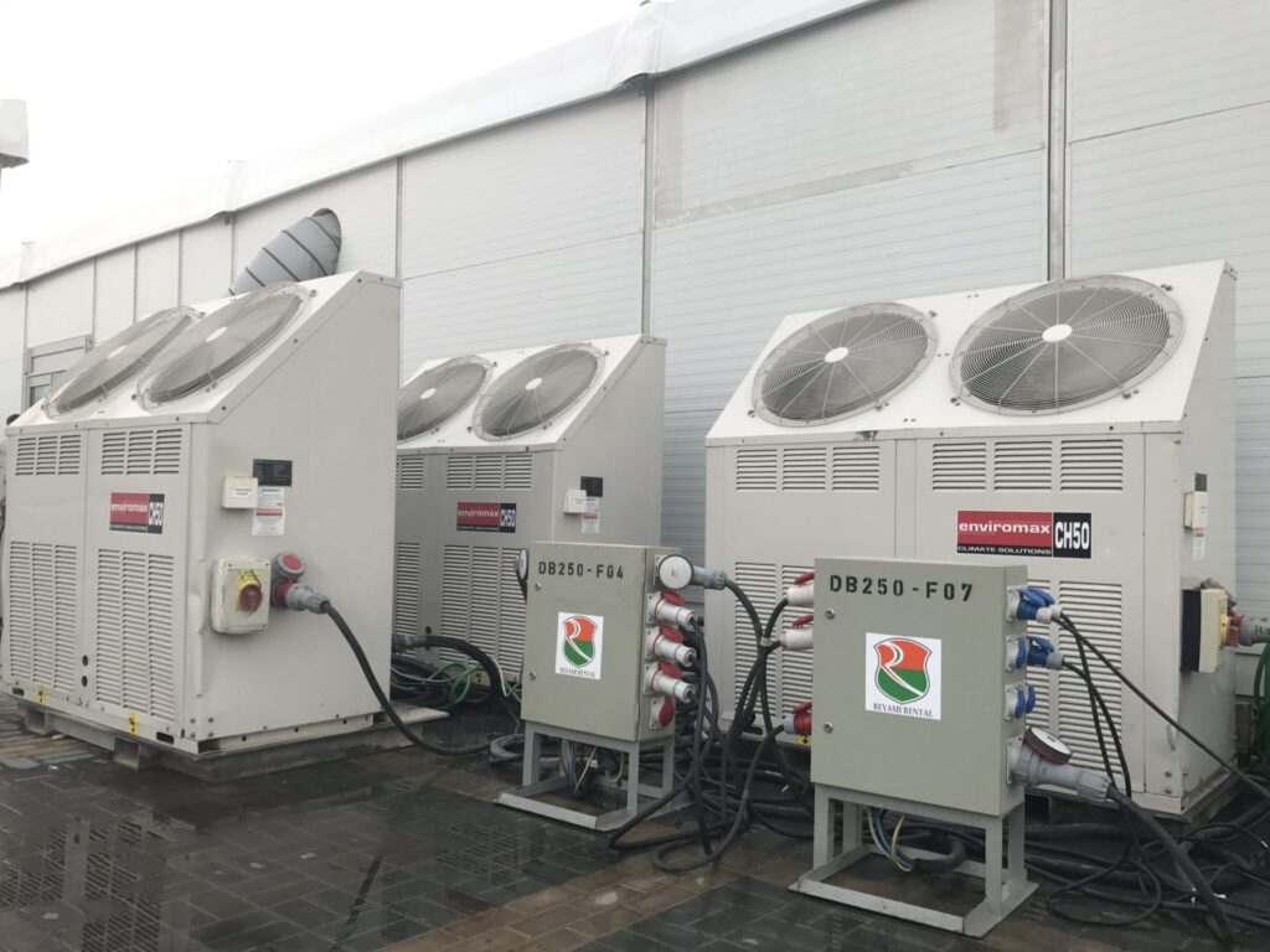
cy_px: 476
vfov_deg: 49.7
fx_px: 1027
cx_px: 635
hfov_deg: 63.4
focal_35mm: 28
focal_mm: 3.99
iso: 32
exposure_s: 1/33
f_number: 1.8
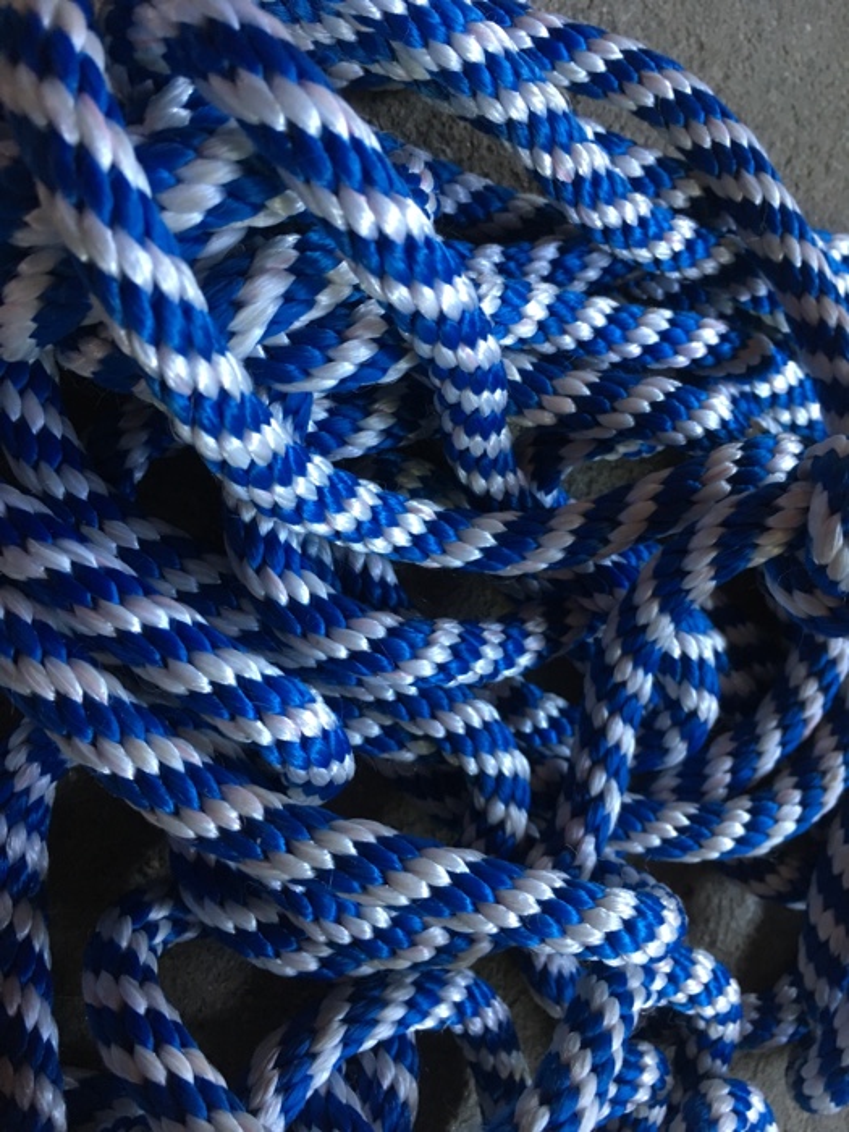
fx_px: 948
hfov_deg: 48.2
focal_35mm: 29
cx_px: 424
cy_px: 566
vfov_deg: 61.7
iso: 100
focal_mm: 4.15
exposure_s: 1/30
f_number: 2.2
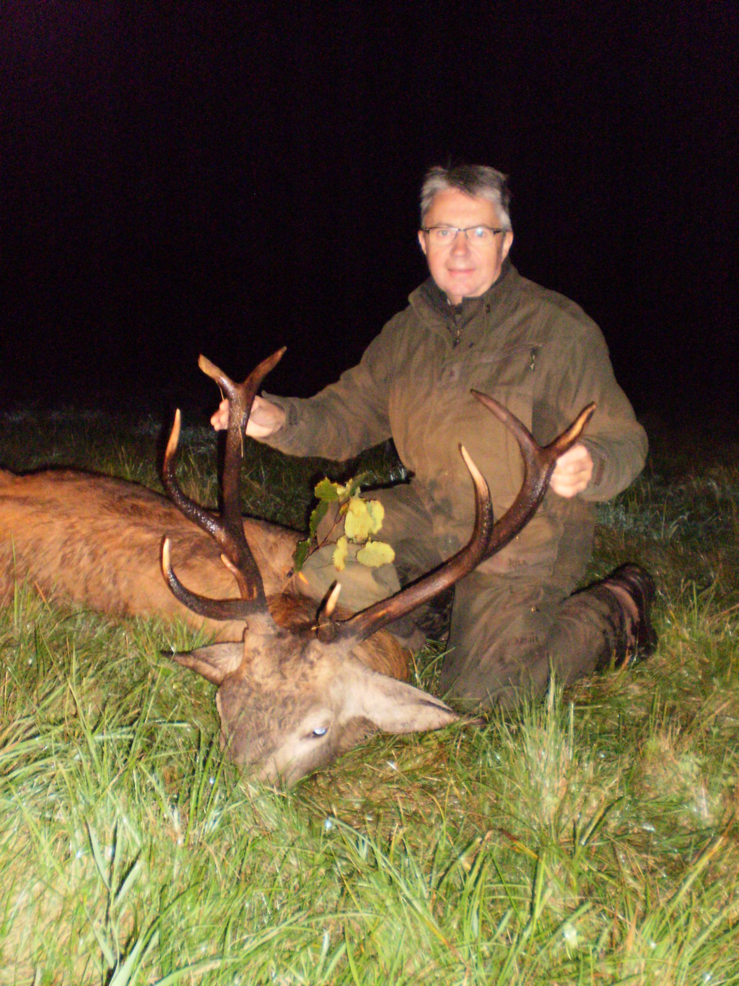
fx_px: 1025
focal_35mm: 36
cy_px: 493
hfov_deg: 39.7
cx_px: 370
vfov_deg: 51.4
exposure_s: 1/30
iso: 640
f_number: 3.1
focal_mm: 6.3
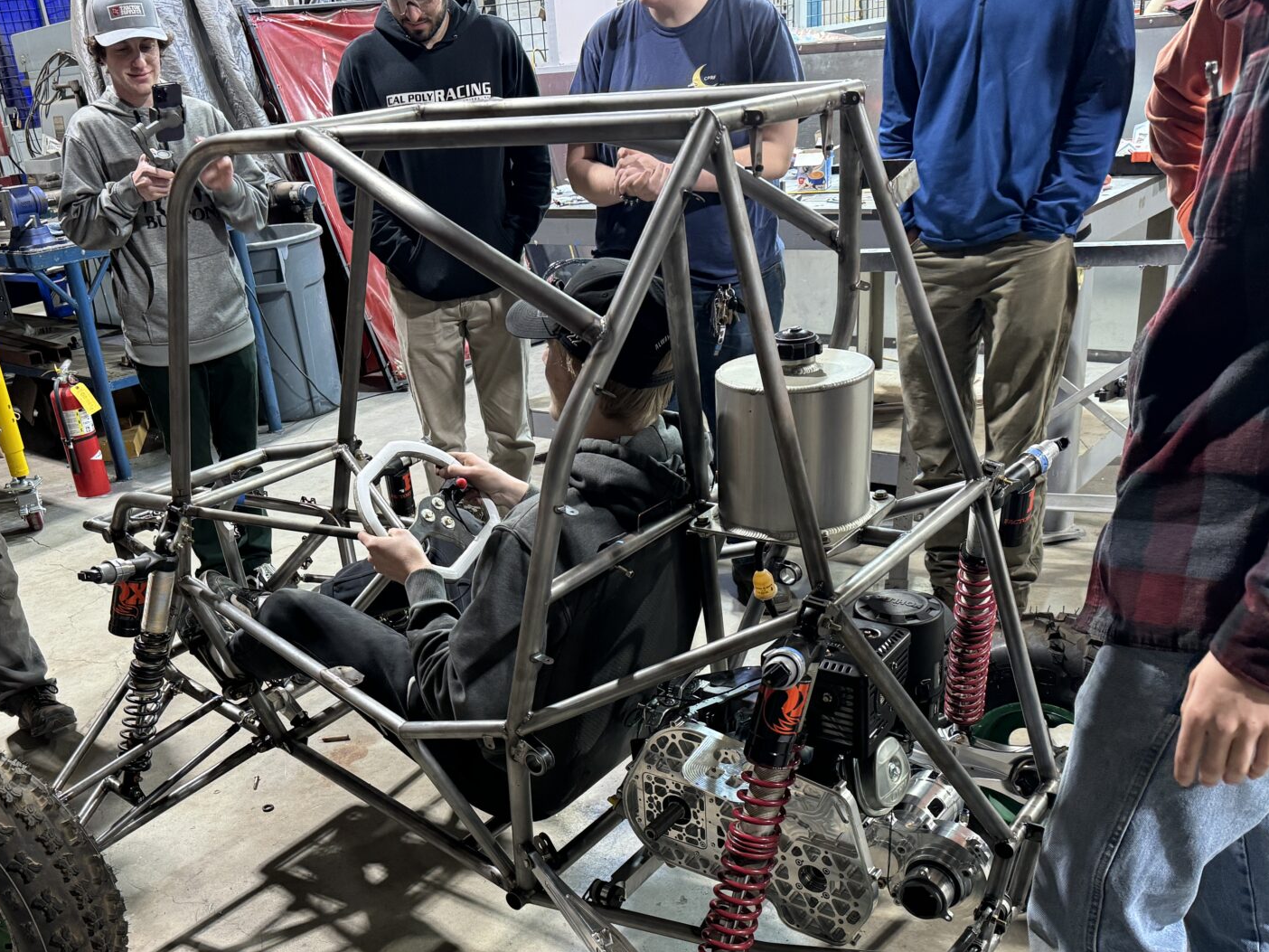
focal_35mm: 35
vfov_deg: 40.0
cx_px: 556
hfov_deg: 52.5
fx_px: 1283
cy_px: 664
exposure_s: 1/60
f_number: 1.78
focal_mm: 6.86
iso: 250
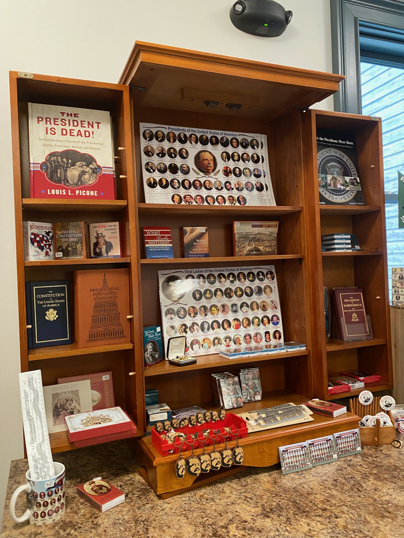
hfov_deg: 53.1
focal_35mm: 26
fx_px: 405
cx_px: 202
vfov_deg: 67.3
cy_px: 269
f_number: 1.8
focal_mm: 4.25
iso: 320
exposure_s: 1/60
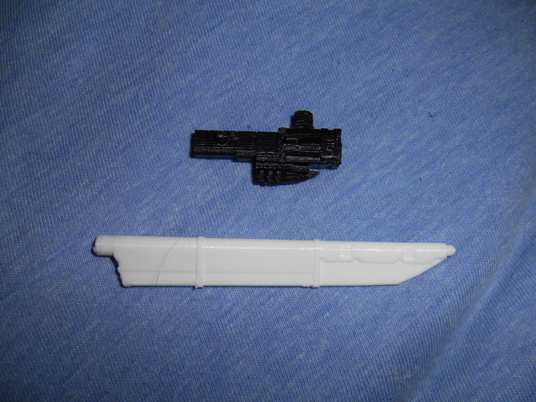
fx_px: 403
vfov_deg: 53.1
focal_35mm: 26
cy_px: 201
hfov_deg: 67.3
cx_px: 268
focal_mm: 4.7
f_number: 11
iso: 80
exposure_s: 1/25
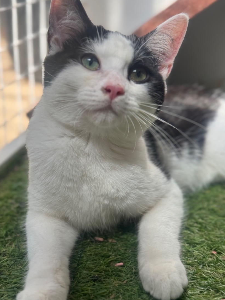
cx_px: 105
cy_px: 149
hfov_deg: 27.5
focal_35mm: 53
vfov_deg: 36.2
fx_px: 459
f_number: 1.78
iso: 64
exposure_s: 1/275
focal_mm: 6.76
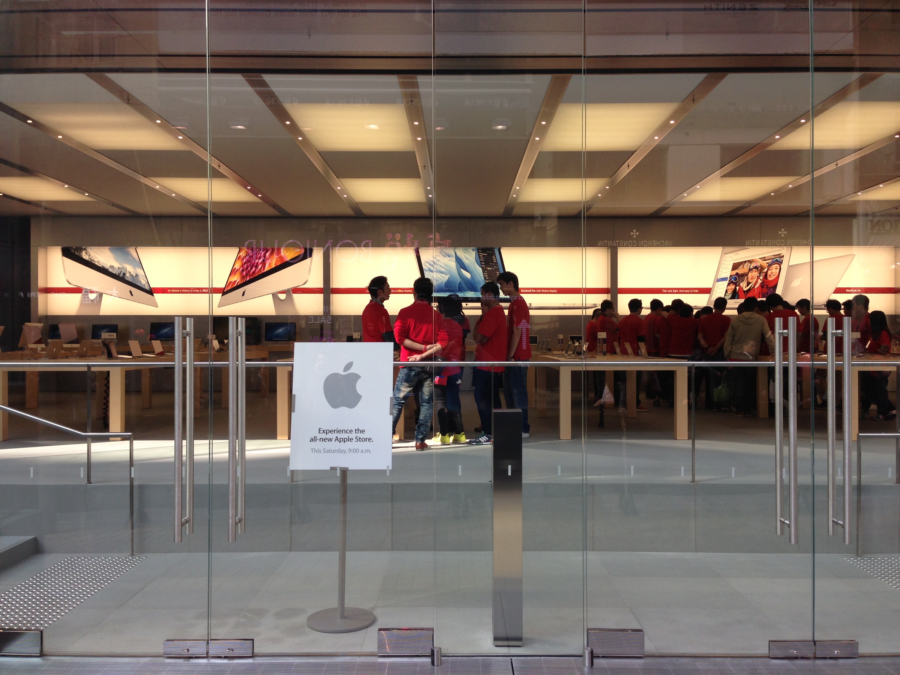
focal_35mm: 33
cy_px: 338
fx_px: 858
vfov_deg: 42.9
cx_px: 450
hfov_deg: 55.4
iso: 50
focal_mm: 4.13
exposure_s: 1/275
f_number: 2.4
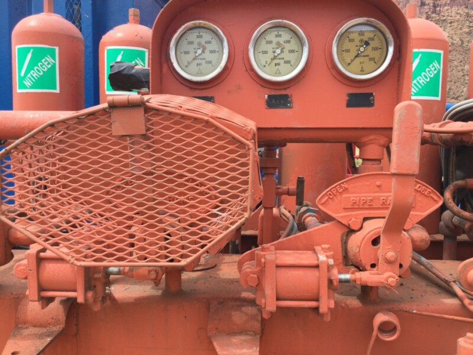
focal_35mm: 31
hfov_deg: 58.4
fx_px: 424
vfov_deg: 45.4
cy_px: 178
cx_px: 236
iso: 25
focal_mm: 3.3
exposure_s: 1/715
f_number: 2.4
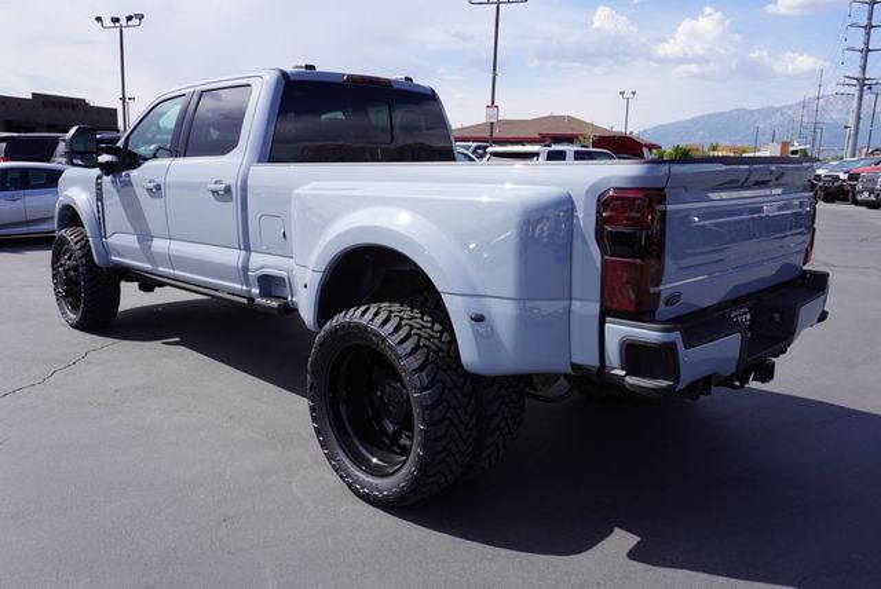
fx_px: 698
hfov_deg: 64.5
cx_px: 440
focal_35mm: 28
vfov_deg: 45.8
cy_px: 294
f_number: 8
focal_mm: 19
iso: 100
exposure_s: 1/250
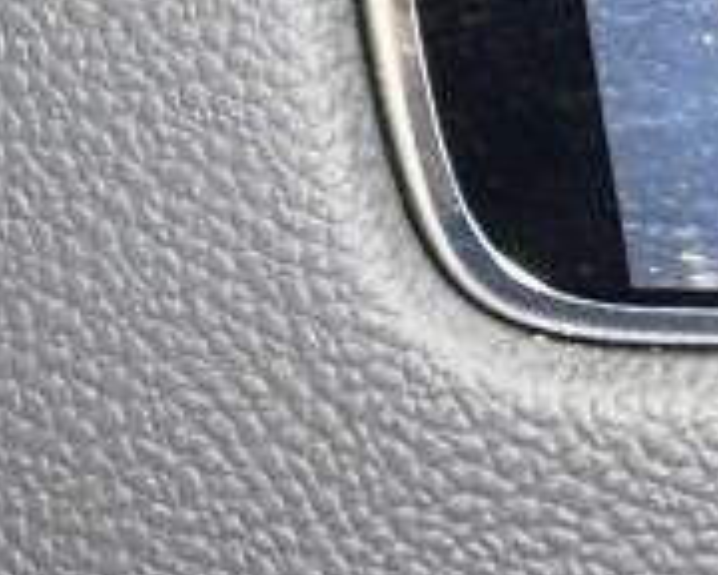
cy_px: -36
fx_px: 5653
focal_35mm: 266
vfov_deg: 5.8
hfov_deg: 6.7
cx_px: -1233
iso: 320
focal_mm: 6.86
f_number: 1.78
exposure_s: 1/40
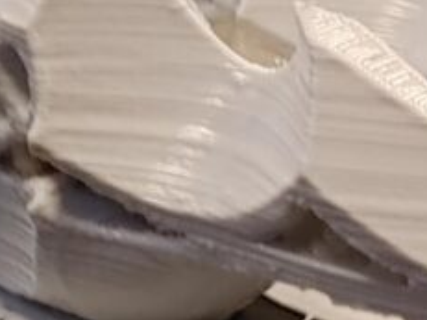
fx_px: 2219
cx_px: -20
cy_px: 425
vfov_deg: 8.1
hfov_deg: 10.9
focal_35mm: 180
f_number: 1.8
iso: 450
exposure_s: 1/60
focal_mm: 4.81
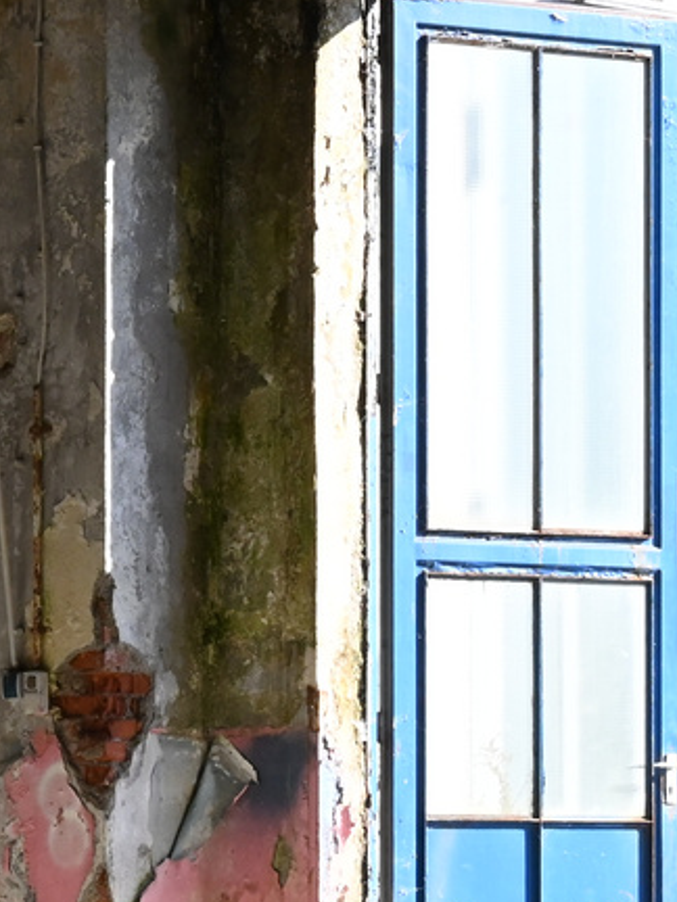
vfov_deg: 11.1
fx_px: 4616
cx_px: -699
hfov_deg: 8.0
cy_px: 839
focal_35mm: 177
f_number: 20
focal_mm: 49
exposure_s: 1/160
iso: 2000
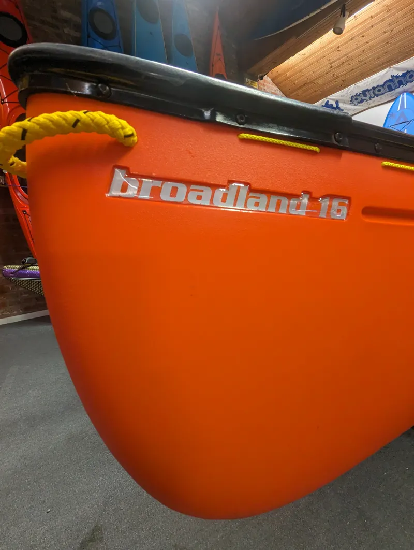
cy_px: 275
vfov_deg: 94.4
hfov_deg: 78.3
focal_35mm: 16
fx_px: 254
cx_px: 207
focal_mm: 2.35
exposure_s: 1/50
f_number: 2.2
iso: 245
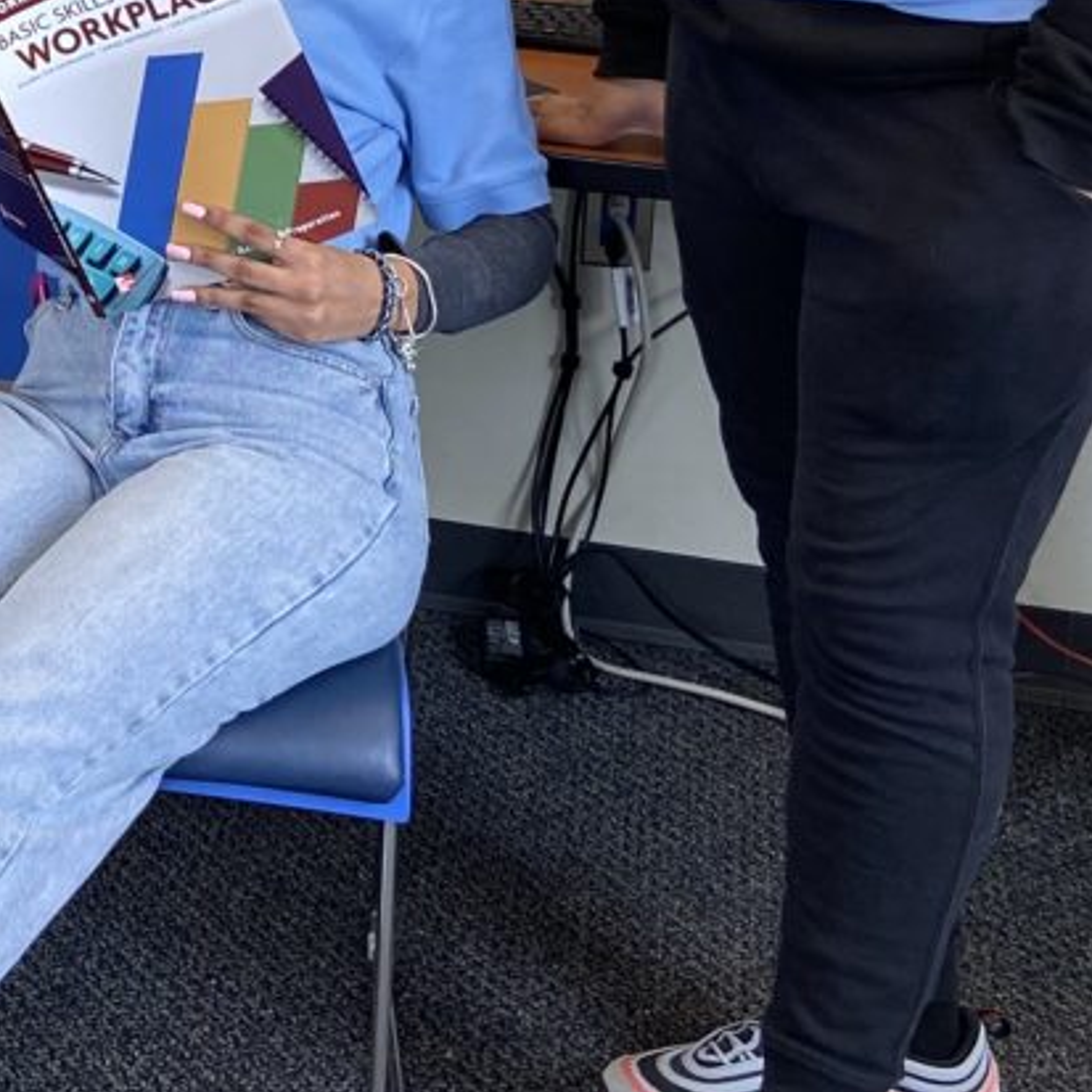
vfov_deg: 18.9
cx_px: -383
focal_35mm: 89
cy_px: -29
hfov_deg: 18.0
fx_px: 3176
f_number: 1.8
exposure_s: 1/121
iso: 64
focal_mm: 4.25
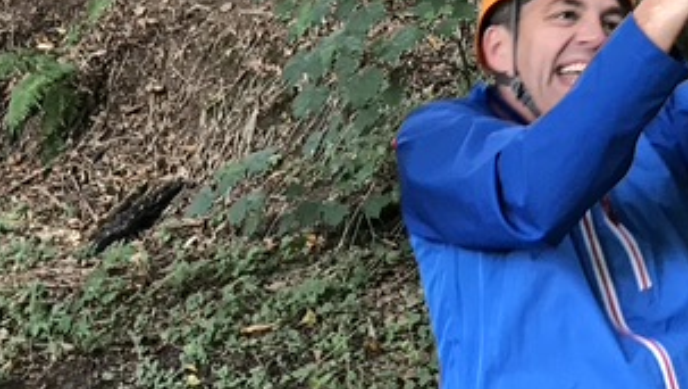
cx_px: 393
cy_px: 189
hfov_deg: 20.7
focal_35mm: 103
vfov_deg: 11.8
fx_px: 1881
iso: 40
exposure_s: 1/17
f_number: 1.8
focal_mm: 3.99
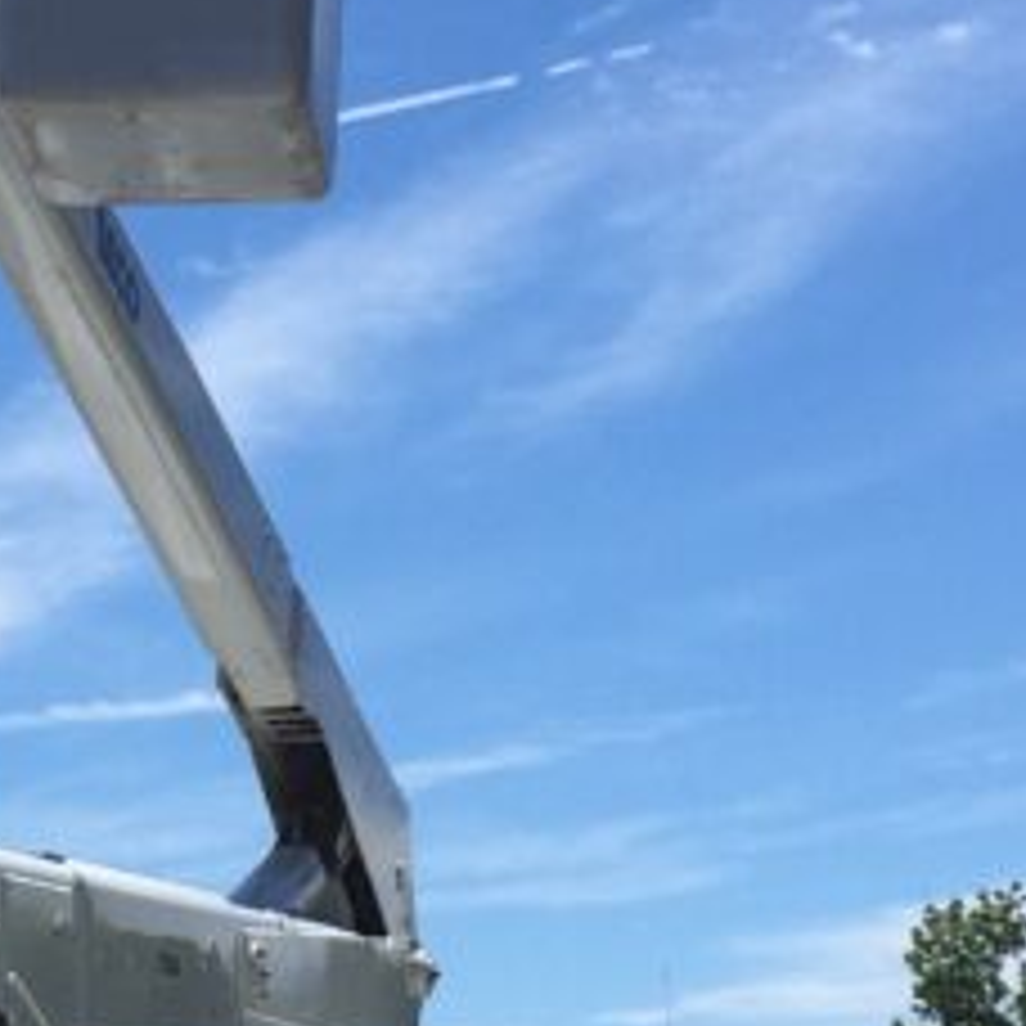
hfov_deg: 14.9
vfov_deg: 15.2
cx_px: 38
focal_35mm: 115
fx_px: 3856
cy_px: 506
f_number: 2.2
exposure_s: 1/2639
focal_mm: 4.15
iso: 32
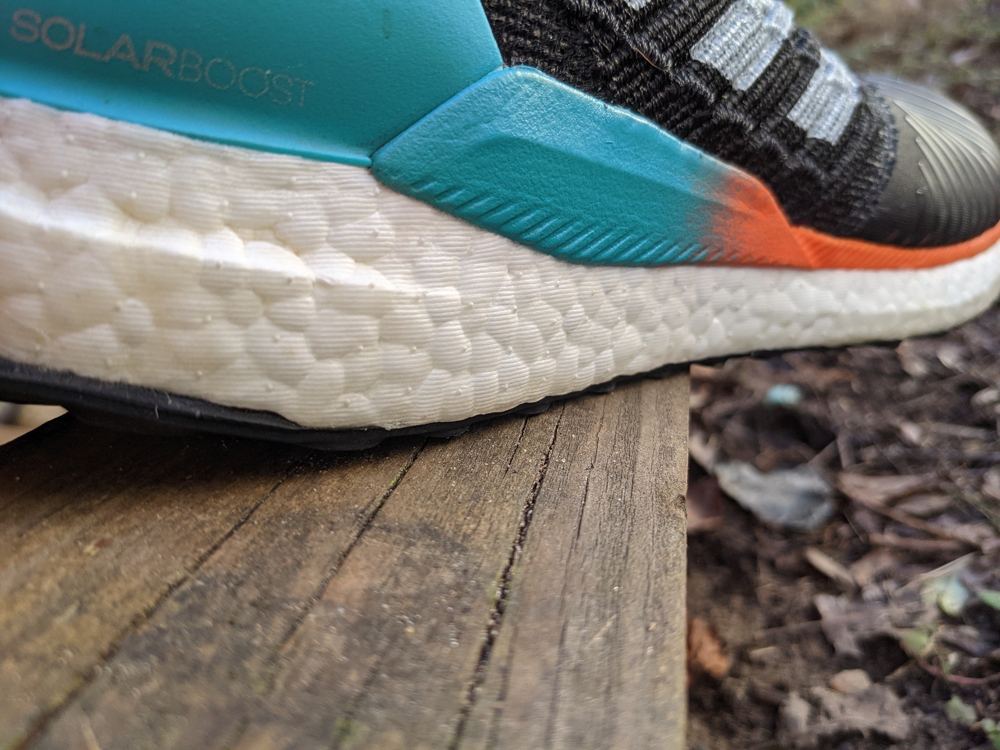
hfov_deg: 65.3
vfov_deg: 51.4
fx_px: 780
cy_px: 375
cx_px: 500
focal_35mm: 27
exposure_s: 1/225
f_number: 1.73
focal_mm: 4.38
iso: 55
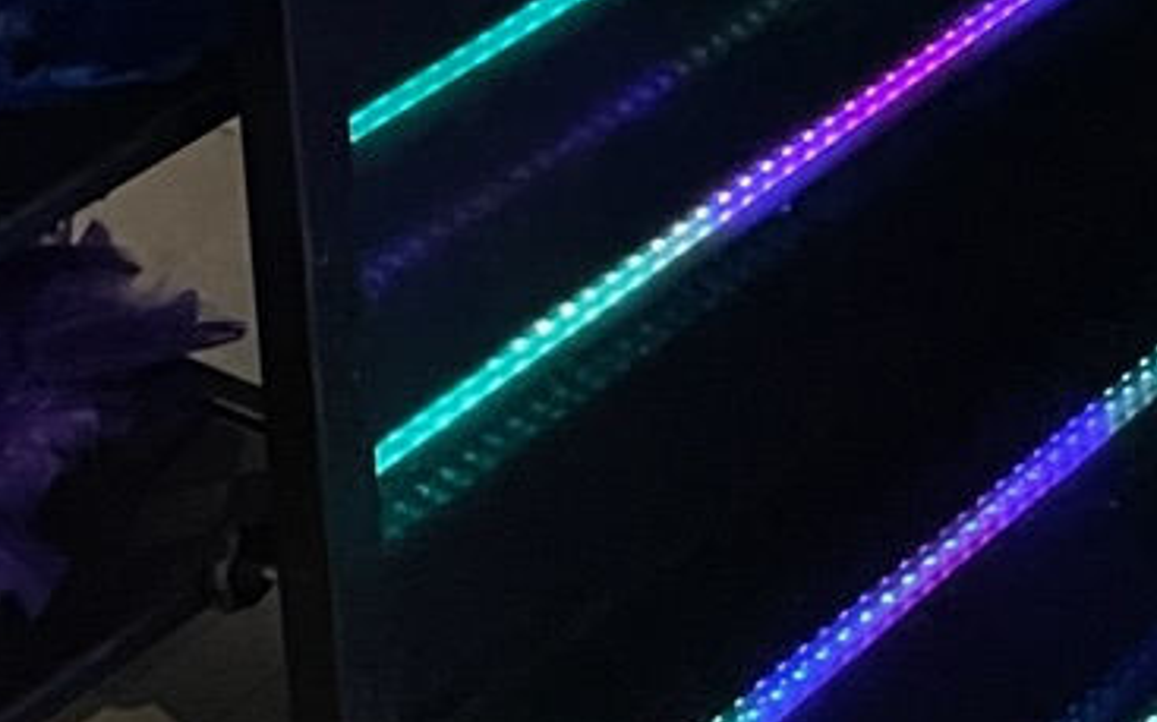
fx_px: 4854
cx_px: 1513
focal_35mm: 154
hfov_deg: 13.1
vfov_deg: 7.4
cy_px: -1477
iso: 800
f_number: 1.6
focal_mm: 5.1
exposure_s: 1/30
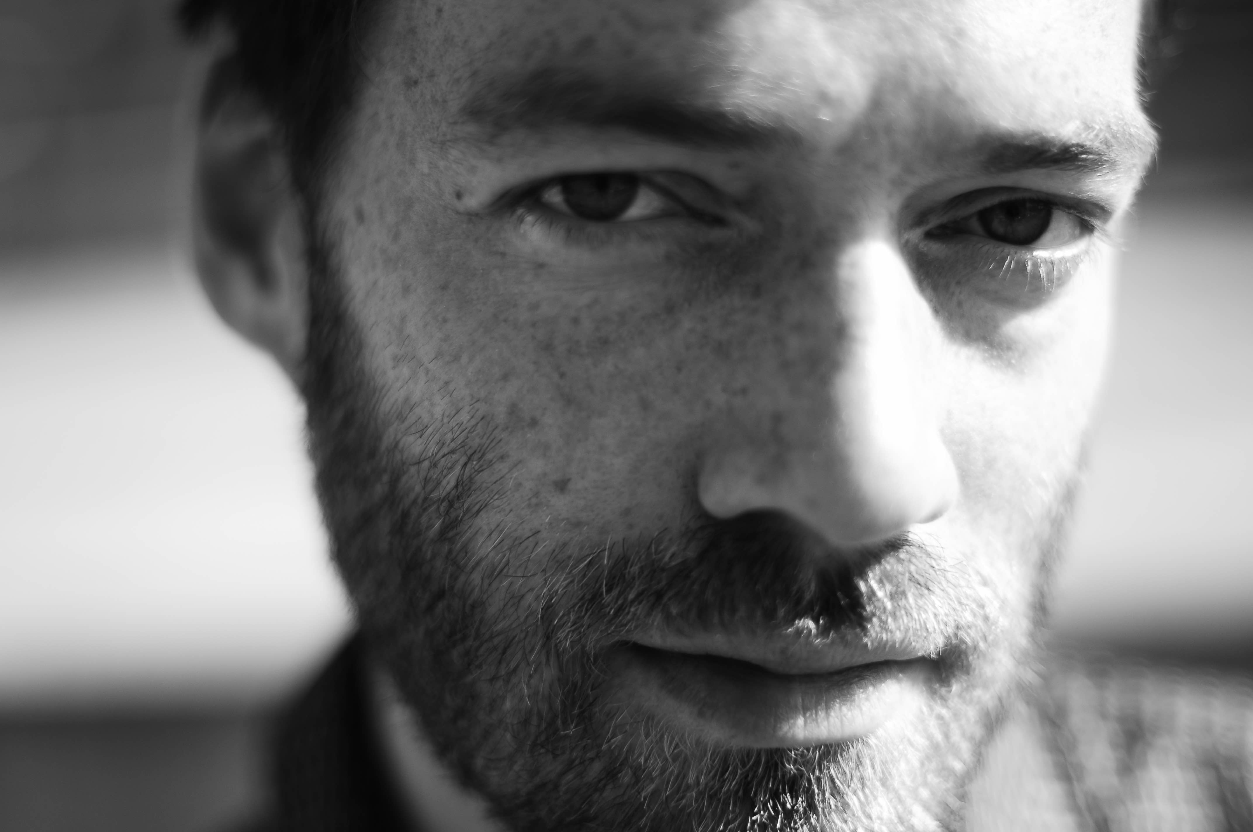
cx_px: 626
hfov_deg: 27.0
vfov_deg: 18.1
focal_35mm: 75
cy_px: 416
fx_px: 2607
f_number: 1.6
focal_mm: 50
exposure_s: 1/3200
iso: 100
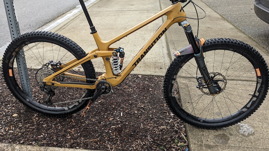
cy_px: 59
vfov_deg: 38.8
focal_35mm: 30
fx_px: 214
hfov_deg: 64.3
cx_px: 134
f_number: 1.73
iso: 45
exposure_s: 1/419
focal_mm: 4.38
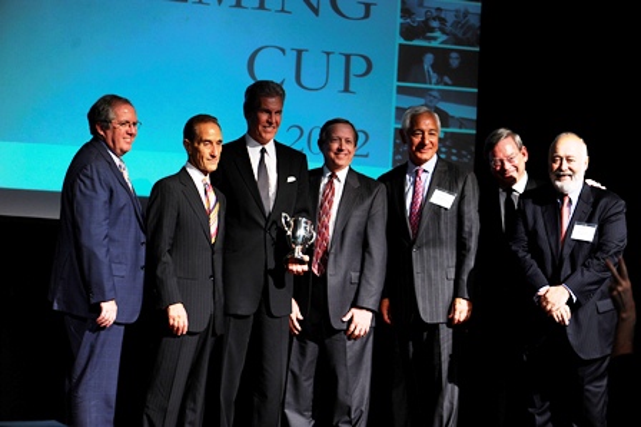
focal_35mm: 105
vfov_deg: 13.0
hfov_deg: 19.5
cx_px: 320
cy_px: 214
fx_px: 1868
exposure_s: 1/125
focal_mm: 105
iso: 800
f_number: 2.8
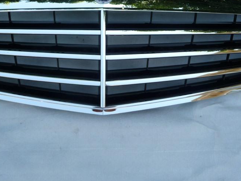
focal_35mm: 44
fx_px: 306
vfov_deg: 32.8
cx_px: 108
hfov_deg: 42.9
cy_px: 79
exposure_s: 1/200
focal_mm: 4.7
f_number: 3.3
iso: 100
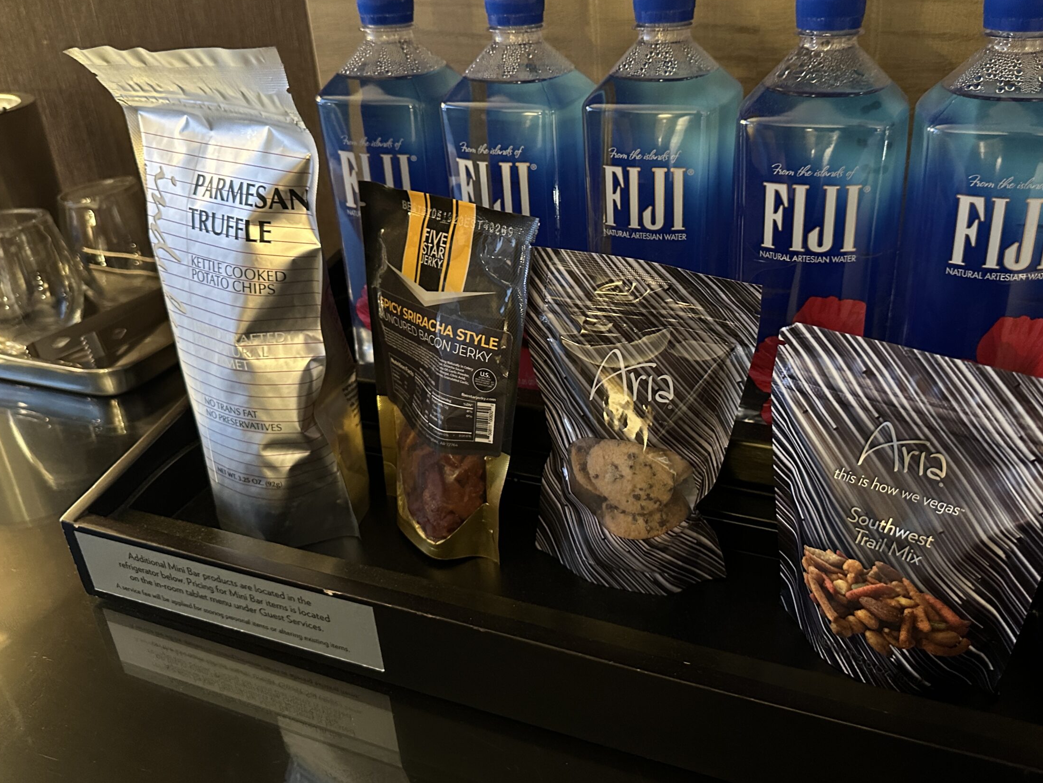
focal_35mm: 28
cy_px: 328
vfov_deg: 49.6
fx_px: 844
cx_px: 574
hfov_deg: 63.3
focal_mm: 6.86
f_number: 1.78
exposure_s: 1/30
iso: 1000
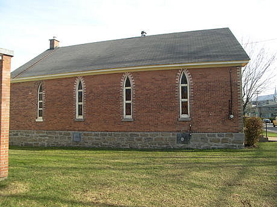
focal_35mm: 38
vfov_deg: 37.7
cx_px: 138
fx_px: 304
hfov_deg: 49.0
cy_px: 104
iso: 100
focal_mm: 8
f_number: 2.8
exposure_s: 1/393
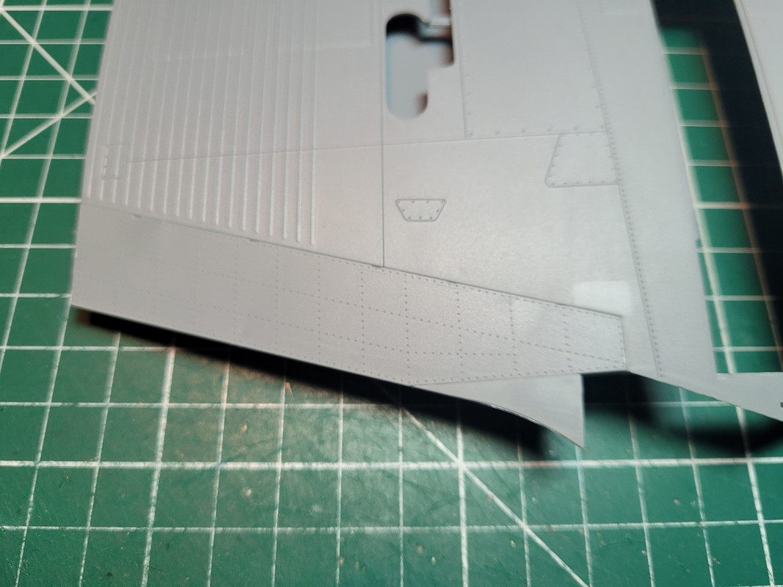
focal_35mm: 26
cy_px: 294
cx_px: 392
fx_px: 588
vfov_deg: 53.1
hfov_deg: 67.3
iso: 160
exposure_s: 1/100
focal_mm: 5.4
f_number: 1.8
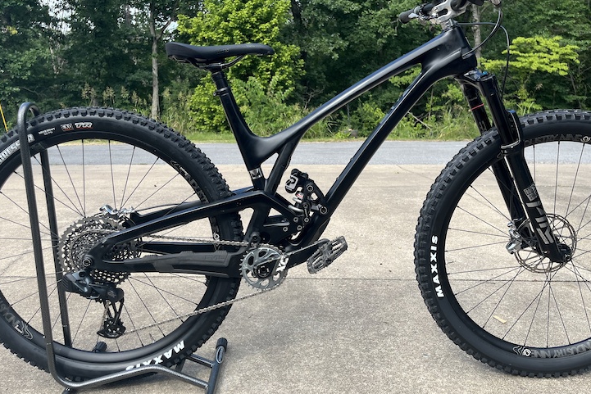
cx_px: 307
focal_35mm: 30
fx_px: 493
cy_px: 178
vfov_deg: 43.6
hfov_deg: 61.9
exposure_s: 1/657
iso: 50
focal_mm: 5.1
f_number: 1.6
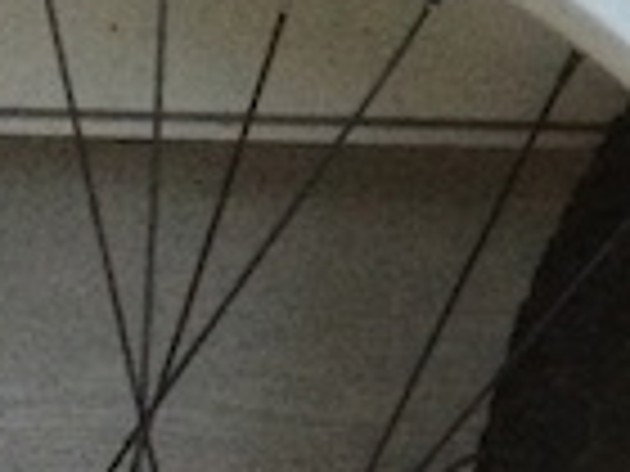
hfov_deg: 11.1
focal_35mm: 172
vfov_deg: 8.4
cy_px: 710
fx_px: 3130
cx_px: 873
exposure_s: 1/15
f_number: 2.2
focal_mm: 4.12
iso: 320
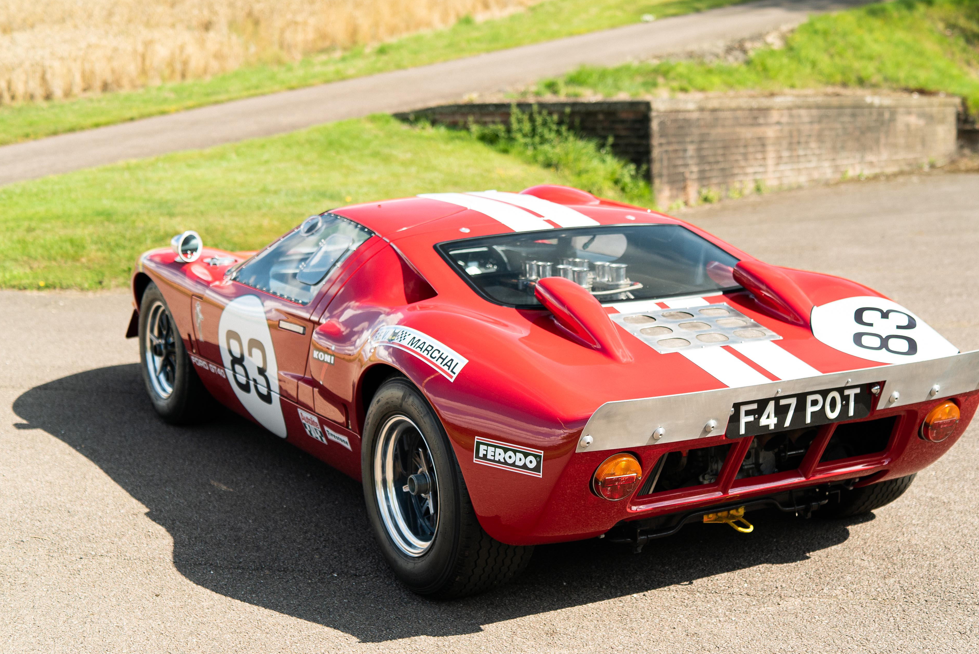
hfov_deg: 35.6
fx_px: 1524
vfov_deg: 24.2
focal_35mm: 56
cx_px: 521
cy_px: 322
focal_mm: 50
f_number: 2.8
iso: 250
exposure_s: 1/1000
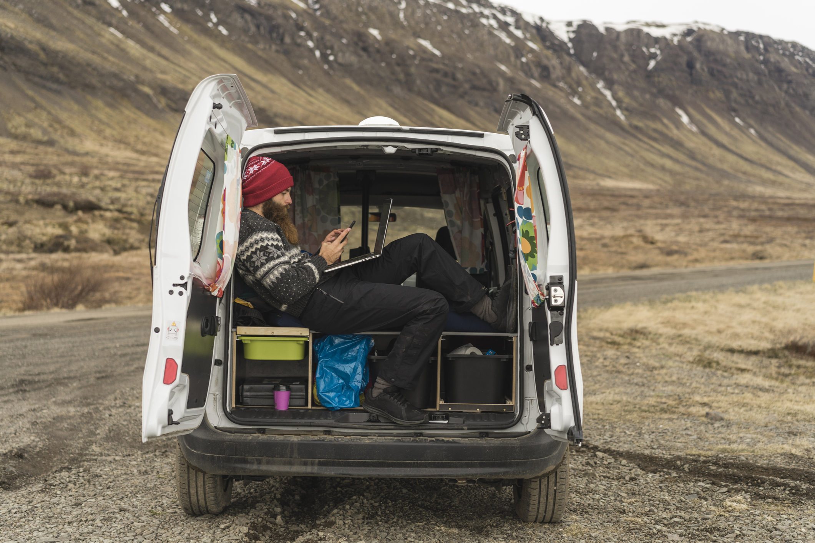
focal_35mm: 55
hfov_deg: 36.2
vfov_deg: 24.6
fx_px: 1245
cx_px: 408
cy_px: 272
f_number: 2.8
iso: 250
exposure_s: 1/250
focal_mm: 55
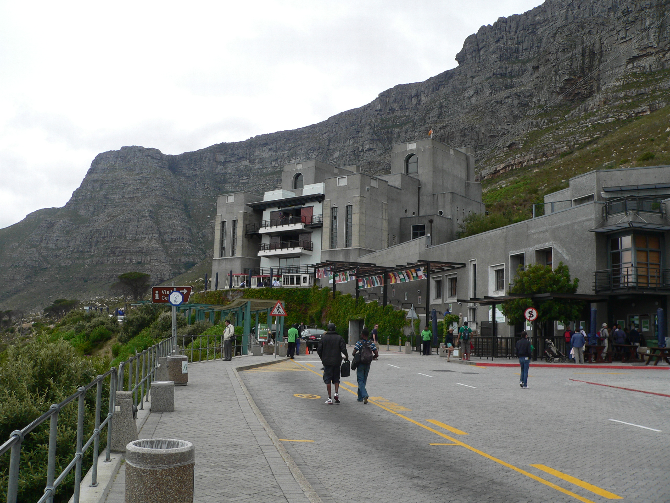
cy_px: 252
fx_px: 697
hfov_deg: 51.4
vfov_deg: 39.7
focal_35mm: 36
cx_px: 335
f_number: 4
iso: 80
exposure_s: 1/400
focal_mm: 6
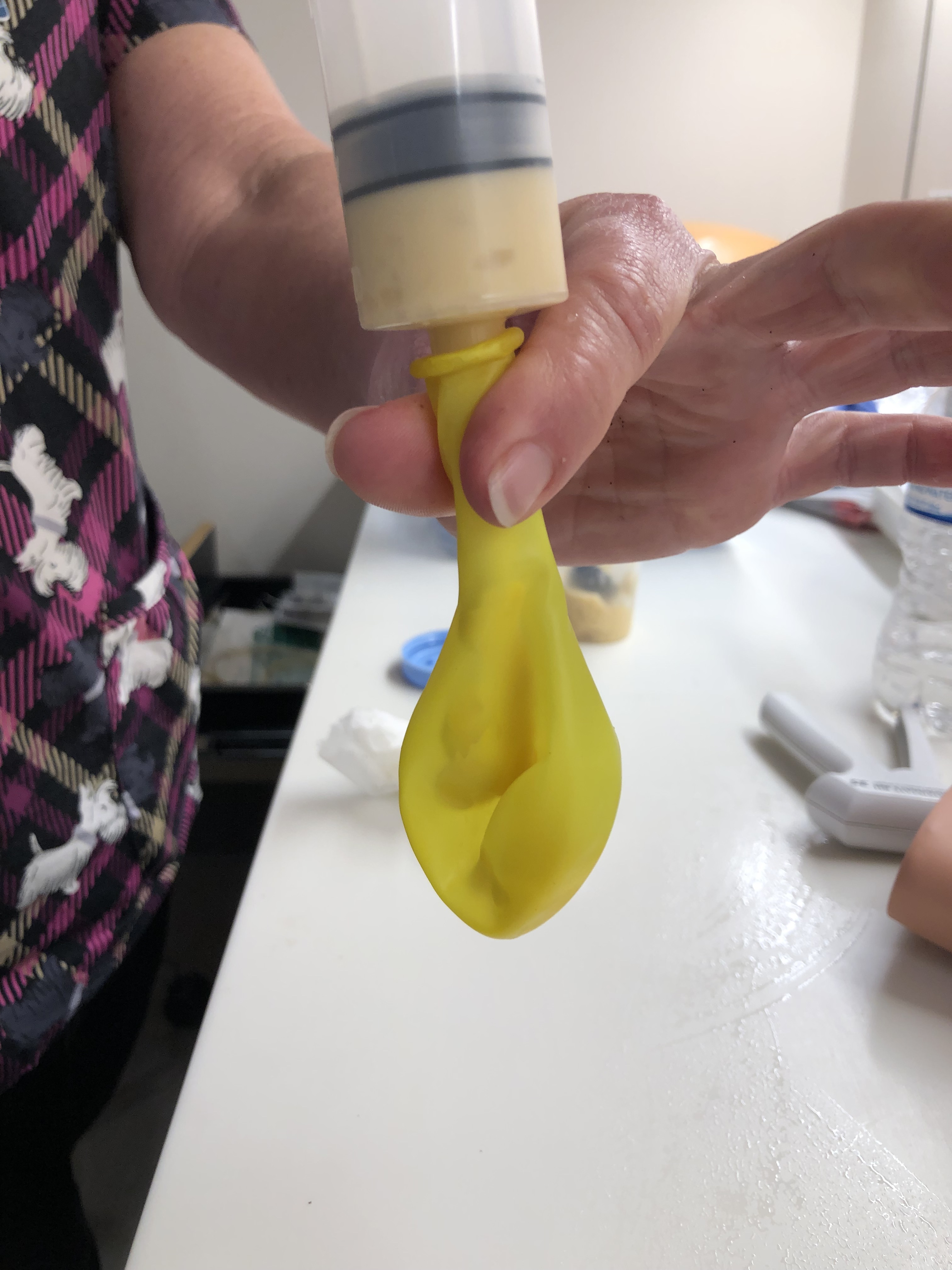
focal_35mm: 28
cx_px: 476
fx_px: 1027
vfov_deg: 63.4
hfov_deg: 49.7
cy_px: 635
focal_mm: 3.99
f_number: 1.8
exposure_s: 1/120
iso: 40
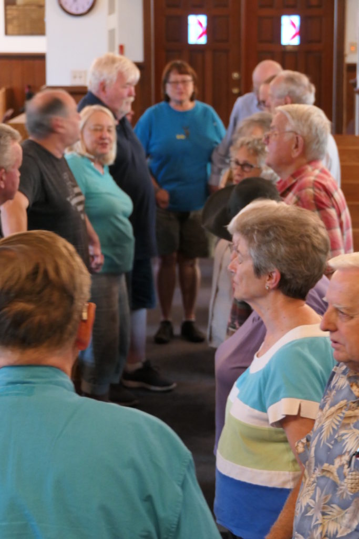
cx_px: 180
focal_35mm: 107
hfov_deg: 12.8
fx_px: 1600
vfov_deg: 19.1
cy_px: 270
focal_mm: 39.2
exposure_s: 1/15
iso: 1600
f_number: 4.2
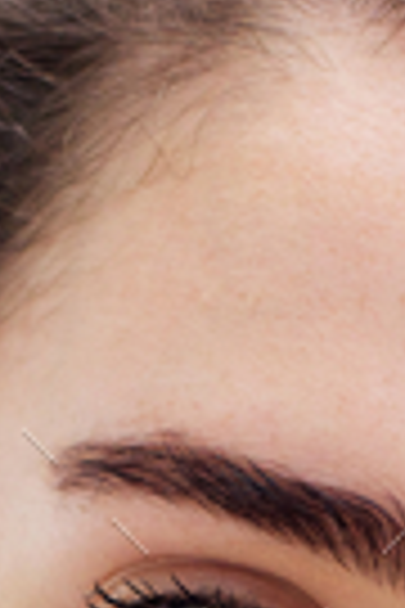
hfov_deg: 4.2
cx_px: 243
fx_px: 5518
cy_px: 1311
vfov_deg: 6.1
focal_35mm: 327
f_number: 4.5
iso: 400
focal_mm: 50
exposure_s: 1/2500
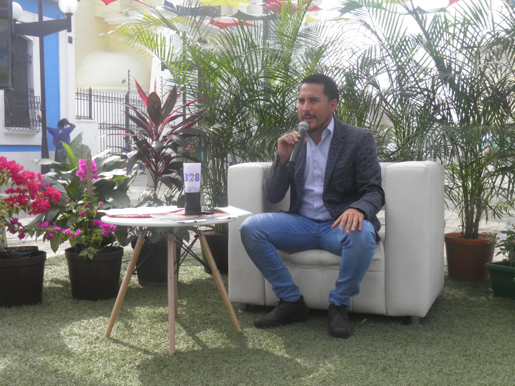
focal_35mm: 44
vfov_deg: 32.9
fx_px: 655
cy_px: 193
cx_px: 258
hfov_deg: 42.9
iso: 50
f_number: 5.3
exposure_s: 1/60
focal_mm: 7.9
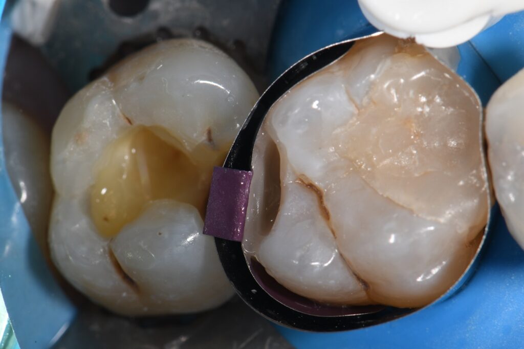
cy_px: 174
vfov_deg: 8.7
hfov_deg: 13.1
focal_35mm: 157
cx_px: 262
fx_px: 2284
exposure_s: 1/160
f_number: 32
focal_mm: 105
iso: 200
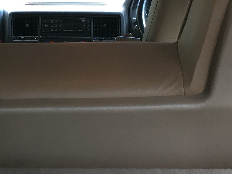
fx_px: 690
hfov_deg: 18.9
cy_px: 63
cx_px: 50
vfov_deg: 14.3
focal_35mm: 103
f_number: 2.2
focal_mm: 4.15
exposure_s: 1/33
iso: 32
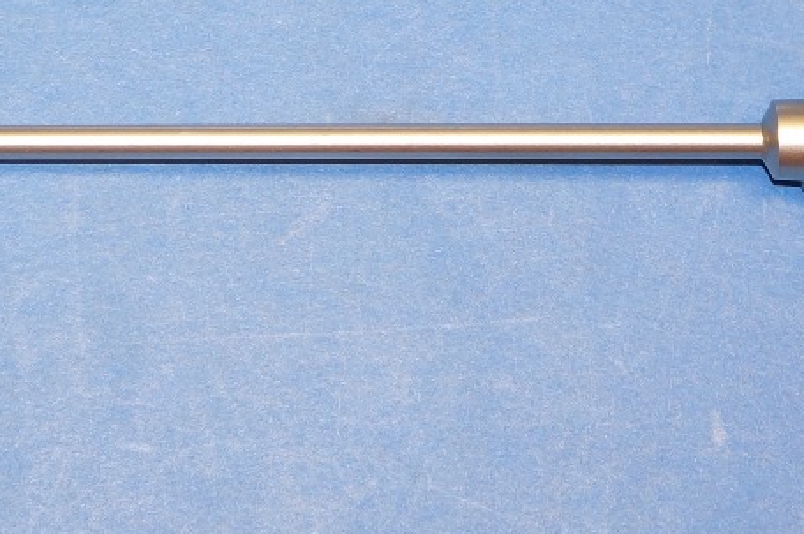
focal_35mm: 153
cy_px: -355
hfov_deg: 13.4
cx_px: 212
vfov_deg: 8.7
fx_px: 3408
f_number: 4
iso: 400
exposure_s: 1/60
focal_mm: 29
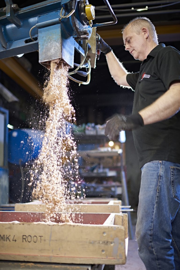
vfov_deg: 54.4
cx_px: 90
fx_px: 262
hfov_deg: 37.9
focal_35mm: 35
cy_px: 135
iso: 200
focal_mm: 35
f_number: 1.4
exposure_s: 1/80
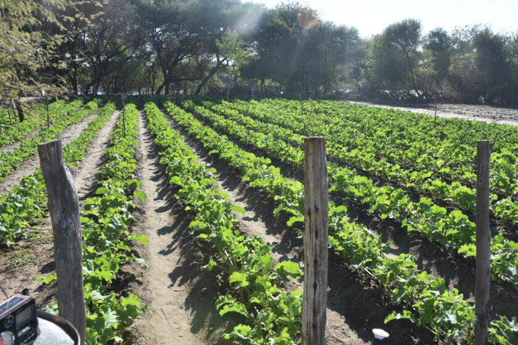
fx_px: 432
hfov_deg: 61.9
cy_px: 172
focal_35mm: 30
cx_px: 259
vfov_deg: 43.6
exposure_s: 1/200
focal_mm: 20
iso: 100
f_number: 7.1
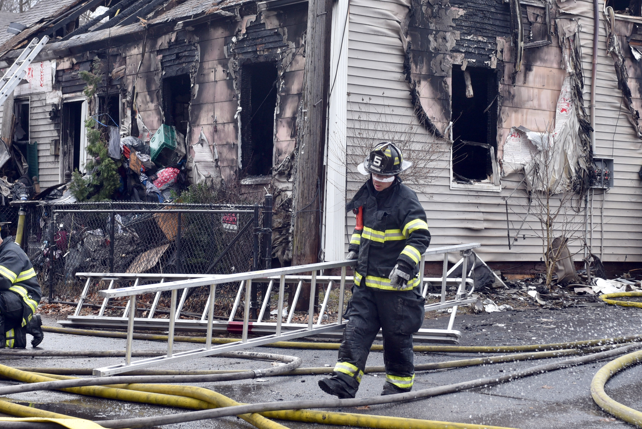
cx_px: 346
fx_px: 1356
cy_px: 148
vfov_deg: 17.9
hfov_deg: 26.6
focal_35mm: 76
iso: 640
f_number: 6.3
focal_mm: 45
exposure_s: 1/400
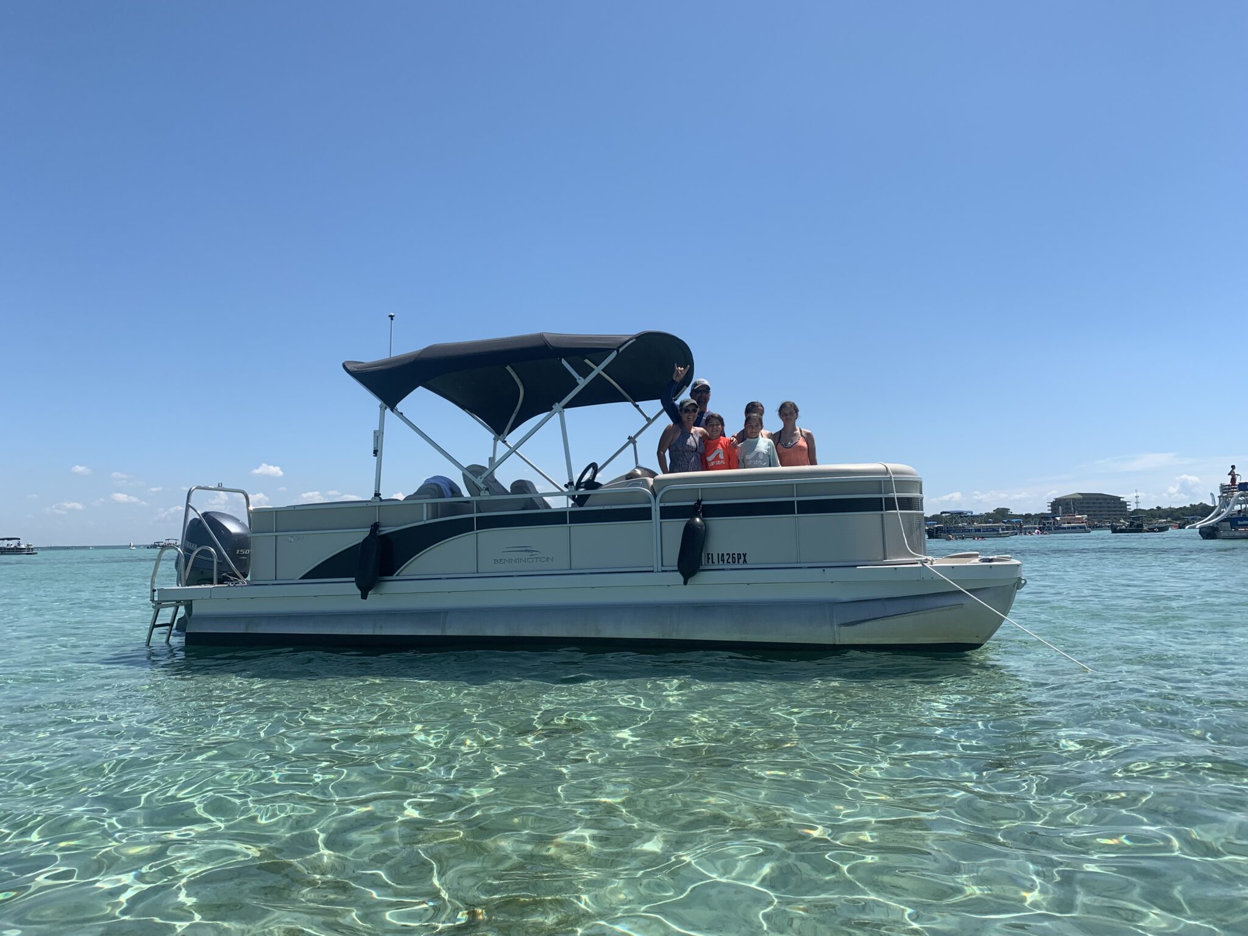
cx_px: 624
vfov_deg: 53.1
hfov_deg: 67.3
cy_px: 468
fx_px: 937
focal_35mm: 26
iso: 25
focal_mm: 4.3
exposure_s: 1/2994
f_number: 1.8
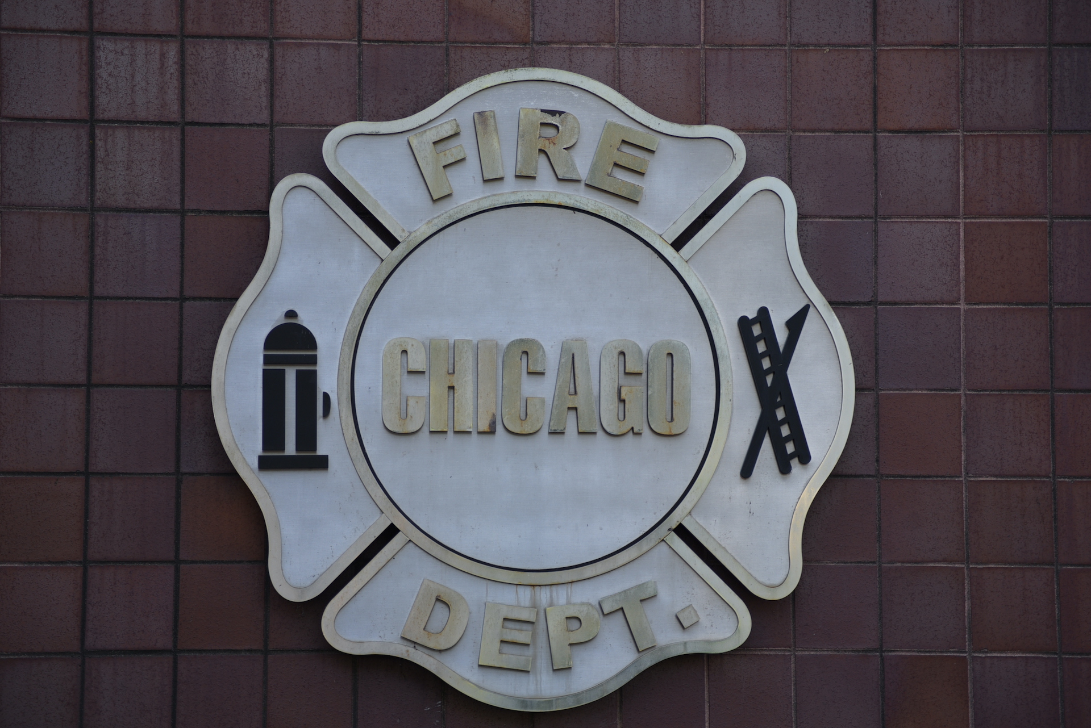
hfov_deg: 19.4
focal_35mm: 105
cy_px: 364
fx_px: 3183
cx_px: 546
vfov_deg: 13.1
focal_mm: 105
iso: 100
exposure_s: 1/125
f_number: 4.2
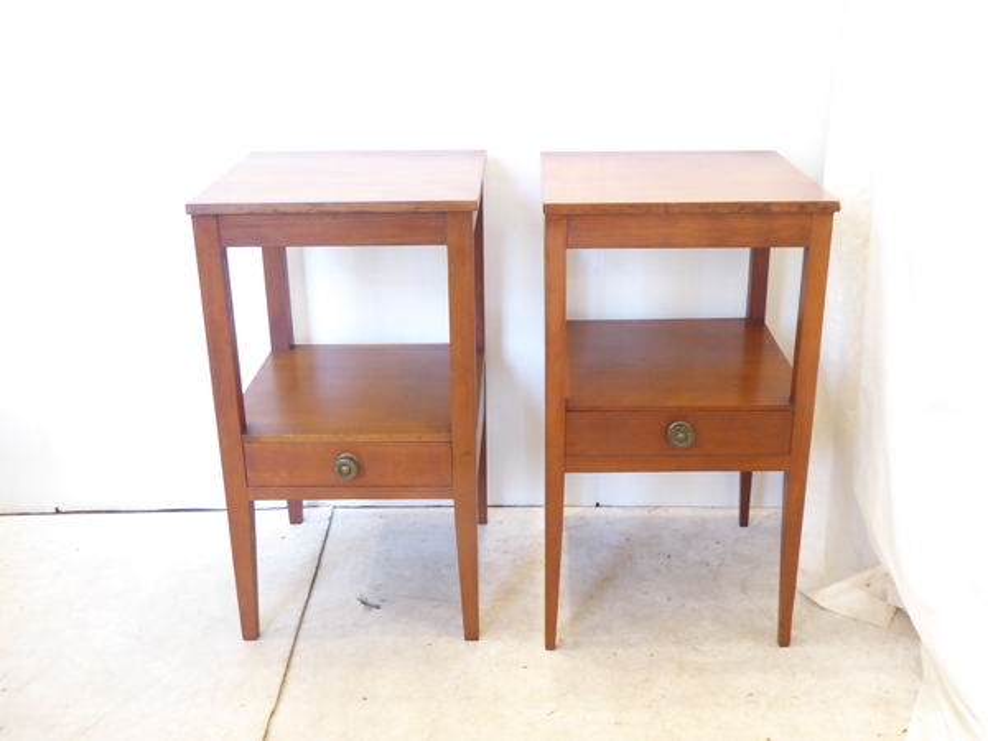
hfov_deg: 51.4
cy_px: 370
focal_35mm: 36
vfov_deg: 39.7
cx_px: 494
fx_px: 1028
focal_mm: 6.3
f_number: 3.7
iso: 400
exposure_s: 1/4
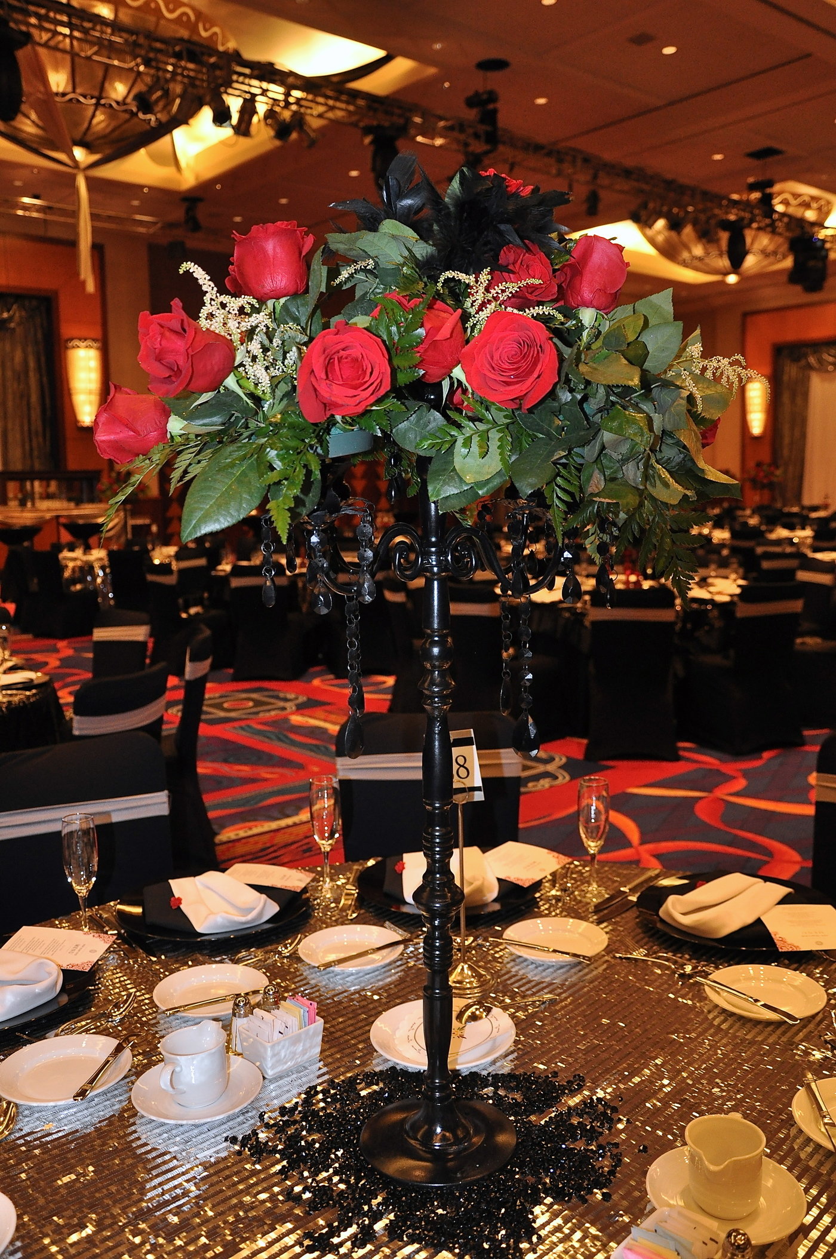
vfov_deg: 59.6
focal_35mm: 32
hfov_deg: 41.6
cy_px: 630
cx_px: 418
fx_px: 1100
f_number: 3.8
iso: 800
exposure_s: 1/60
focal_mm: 21
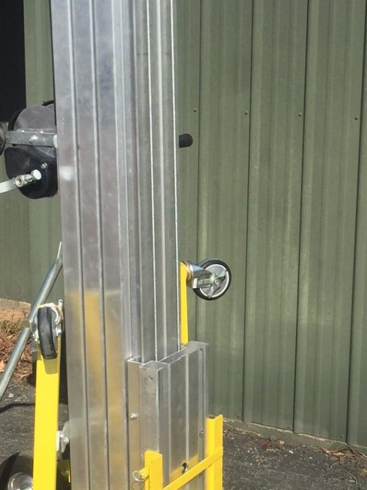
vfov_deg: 28.5
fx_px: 962
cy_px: 277
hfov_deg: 21.3
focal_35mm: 68
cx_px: 297
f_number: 2.2
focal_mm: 4.15
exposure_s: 1/3049
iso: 32
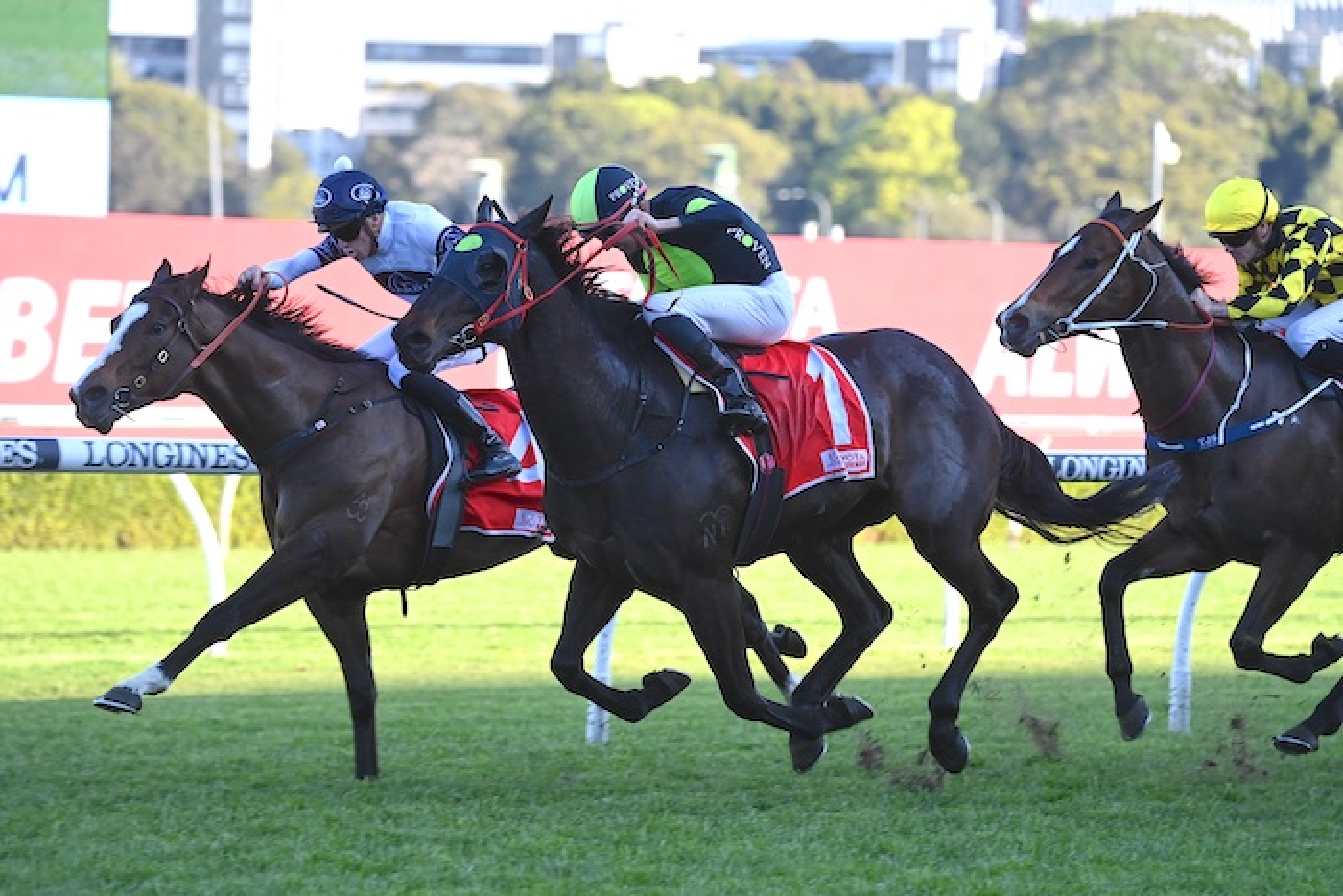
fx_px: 8581
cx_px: 672
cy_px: 448
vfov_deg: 6.0
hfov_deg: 8.9
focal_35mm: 230
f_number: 5.3
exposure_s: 1/1000
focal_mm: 230
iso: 1100
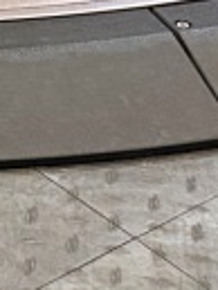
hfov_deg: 7.5
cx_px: -198
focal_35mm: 191
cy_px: -333
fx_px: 1601
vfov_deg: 9.5
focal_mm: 6.86
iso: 400
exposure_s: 1/60
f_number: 1.78
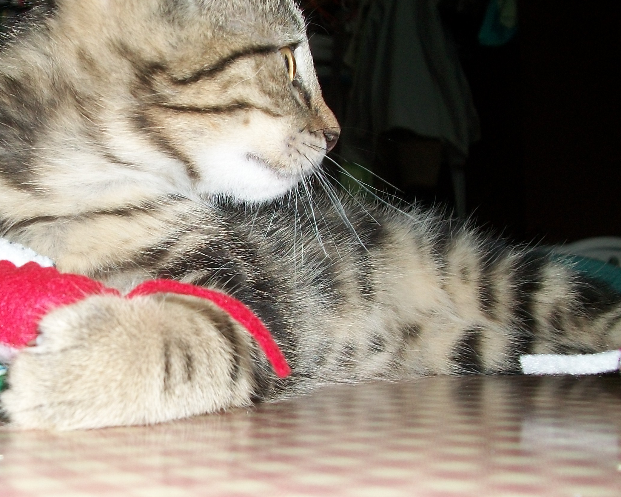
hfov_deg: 33.0
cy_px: 277
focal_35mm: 55
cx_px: 104
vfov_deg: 27.6
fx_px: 1011
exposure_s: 1/60
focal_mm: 5.7
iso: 80
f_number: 2.9
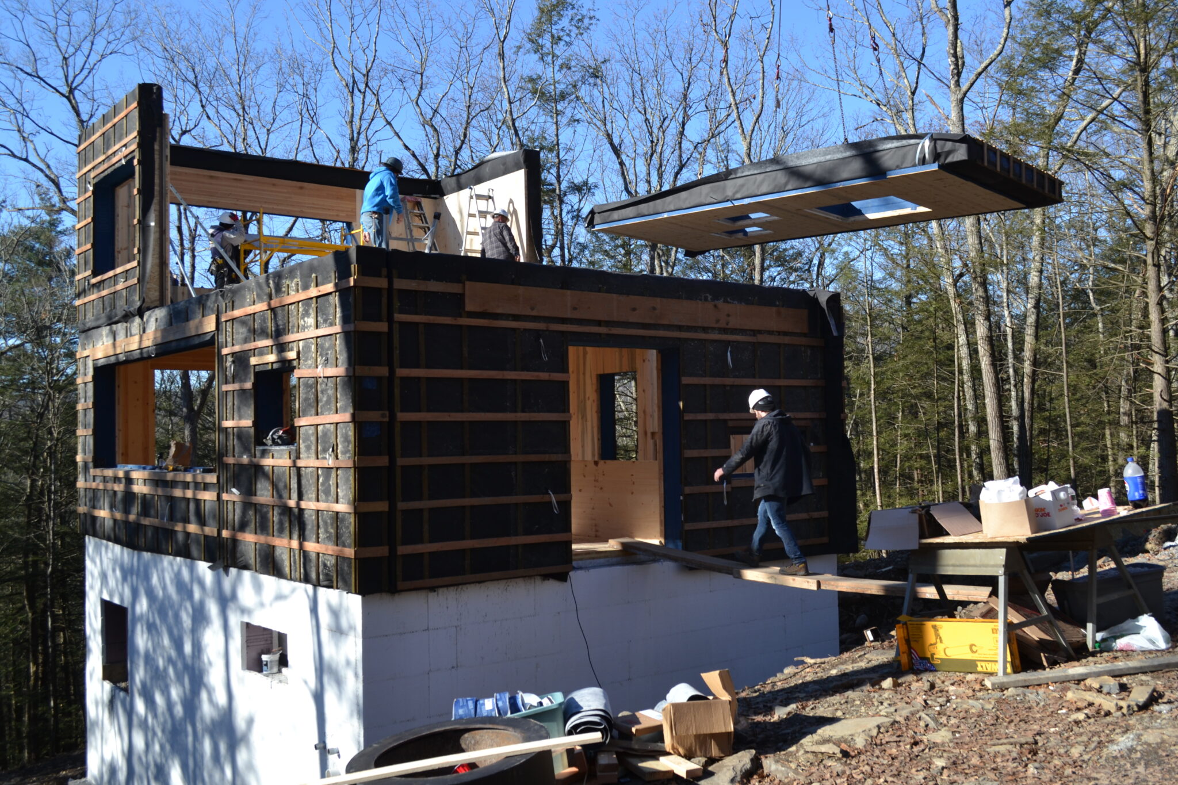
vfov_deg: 40.0
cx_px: 589
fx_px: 1080
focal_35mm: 33
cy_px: 392
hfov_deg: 57.2
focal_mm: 22
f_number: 6.3
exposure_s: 1/160
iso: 100
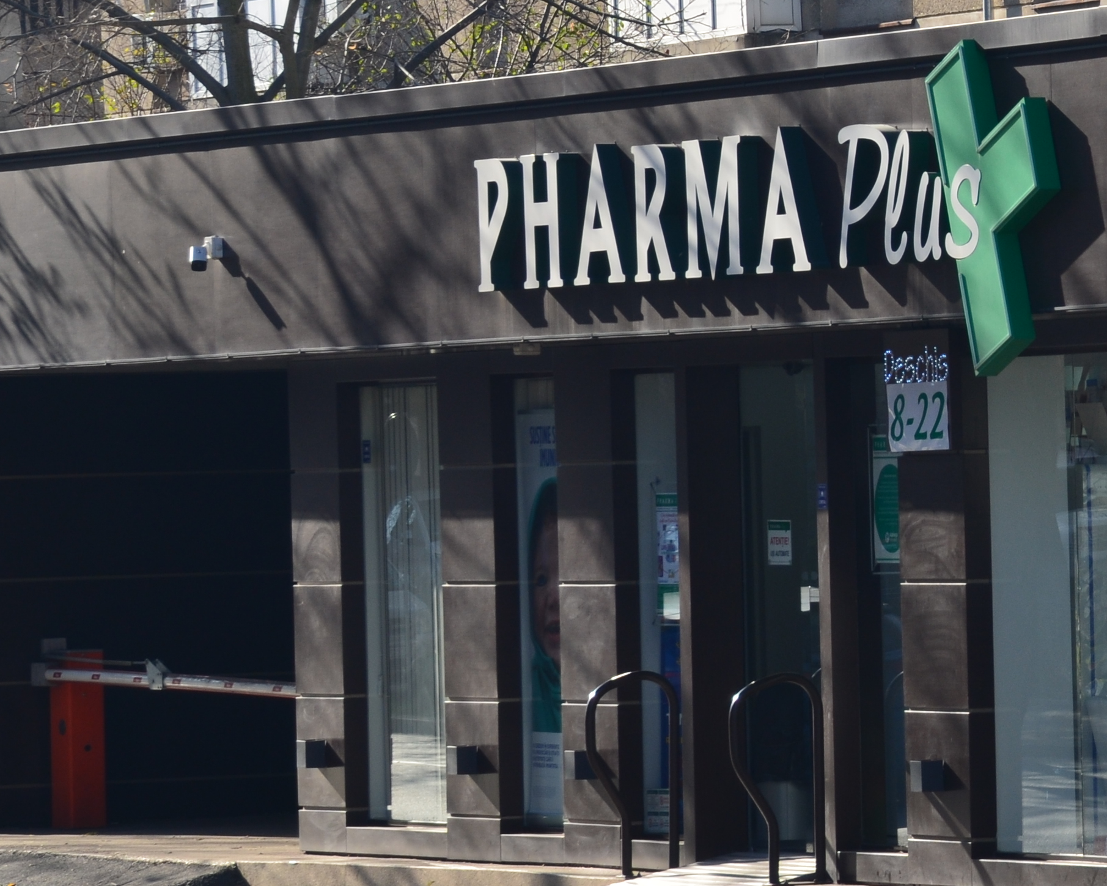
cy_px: 372
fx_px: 11271
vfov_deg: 4.5
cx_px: 1392
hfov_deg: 5.6
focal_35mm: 344
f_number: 11
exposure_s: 1/125
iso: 140
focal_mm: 90
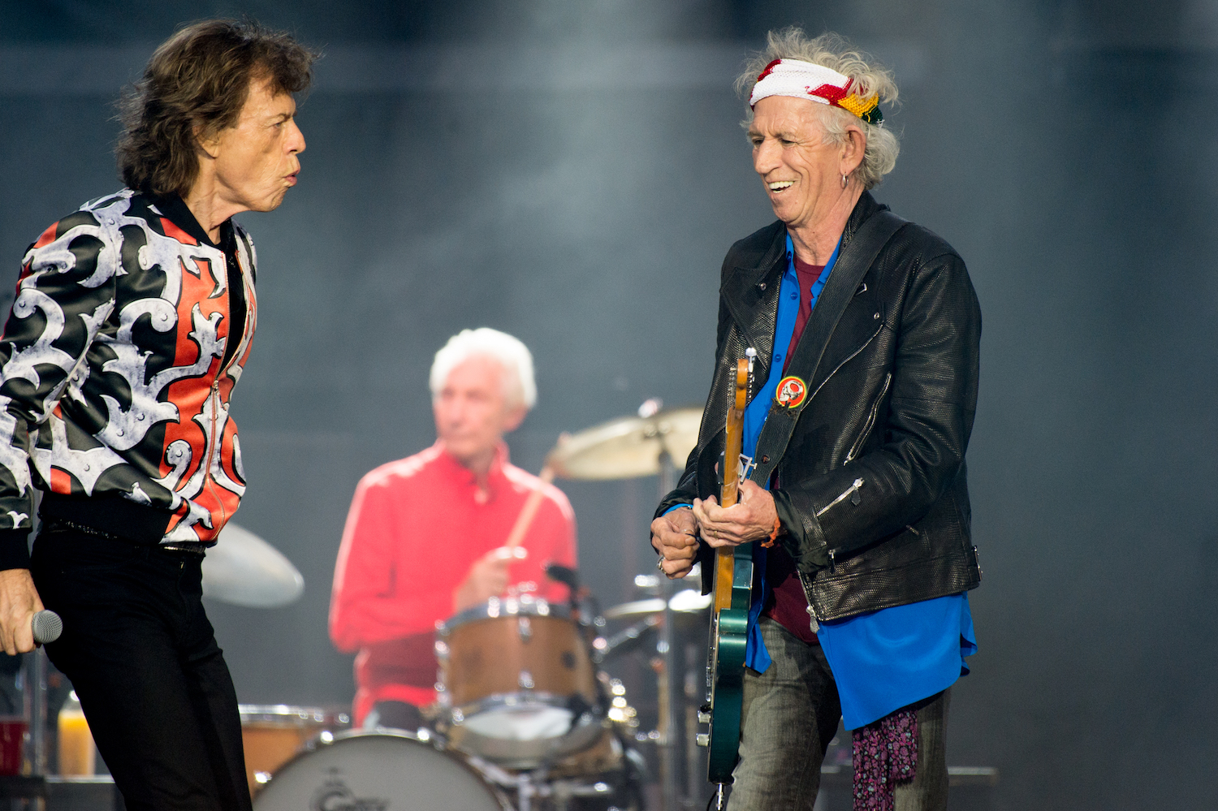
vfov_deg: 2.7
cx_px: 609
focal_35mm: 500
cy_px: 406
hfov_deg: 4.1
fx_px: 16910
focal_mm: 500
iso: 1600
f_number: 5.6
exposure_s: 1/1000
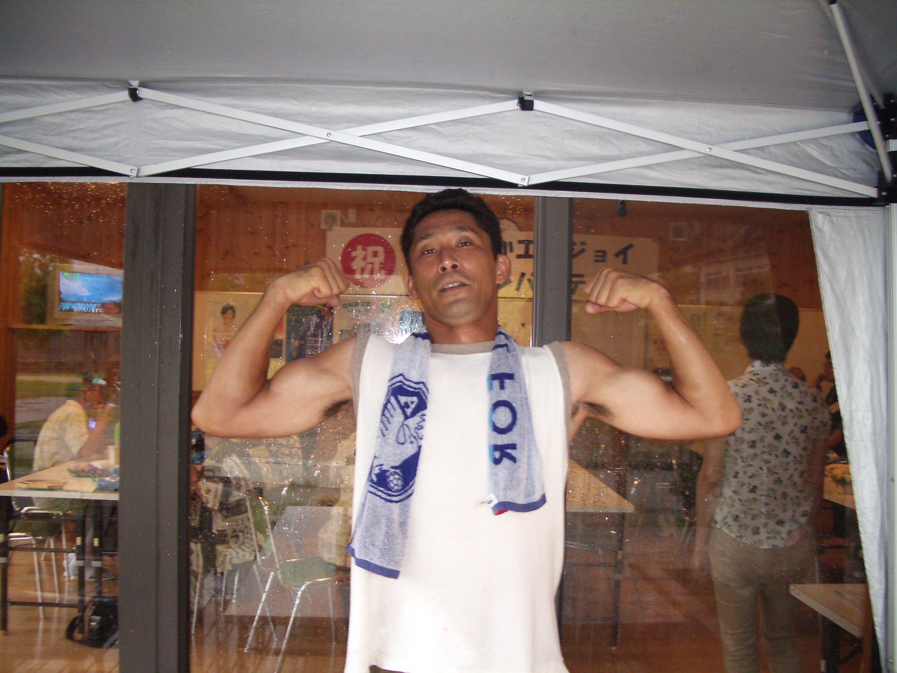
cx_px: 448
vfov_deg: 40.7
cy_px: 336
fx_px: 907
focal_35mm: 35
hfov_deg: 52.6
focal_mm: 5.8
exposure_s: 1/60
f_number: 2.6
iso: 200
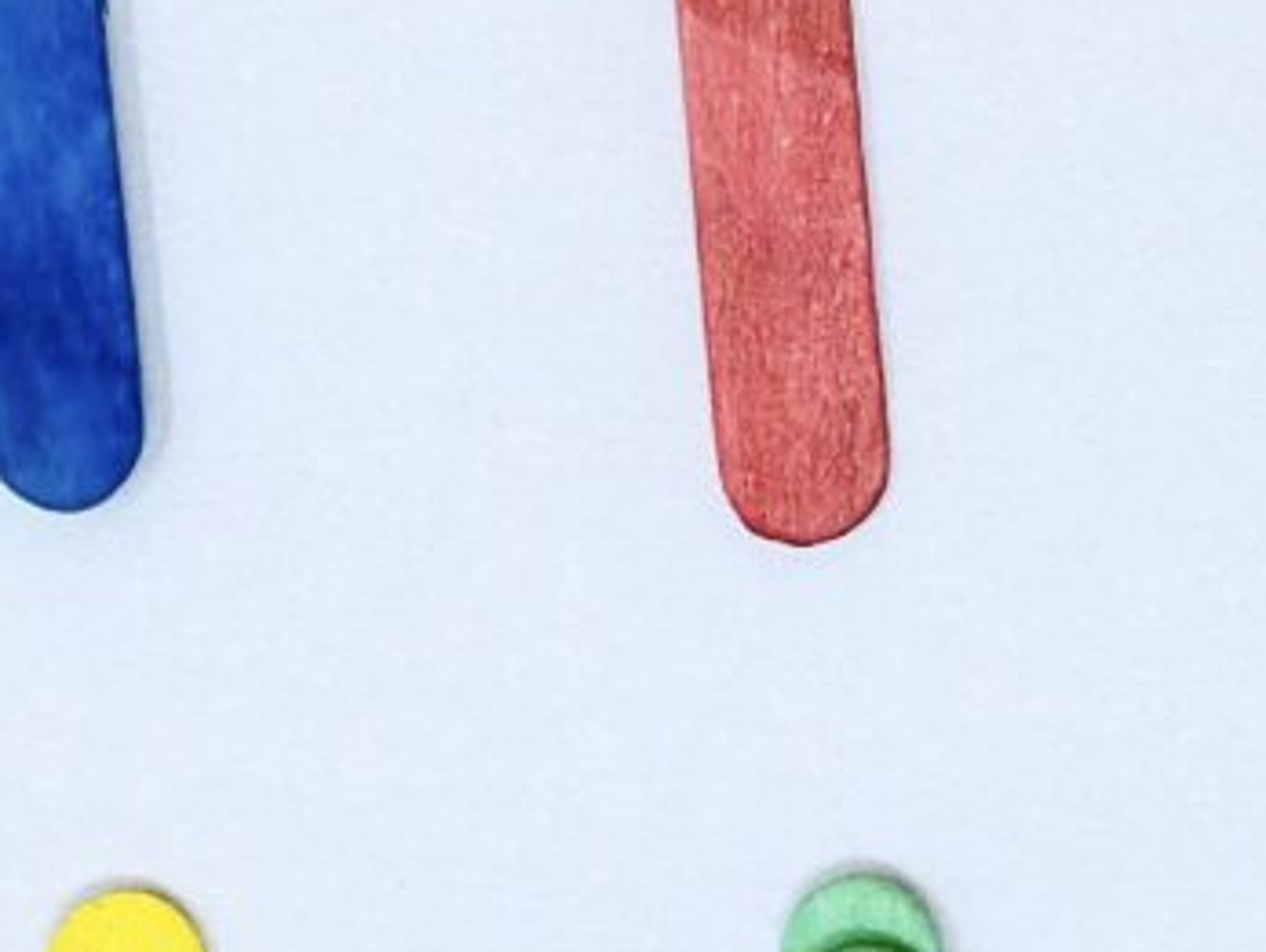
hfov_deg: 6.9
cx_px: 1602
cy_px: 598
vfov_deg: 5.3
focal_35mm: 283
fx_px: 10361
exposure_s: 1/303
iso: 80
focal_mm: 6.86
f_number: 1.78
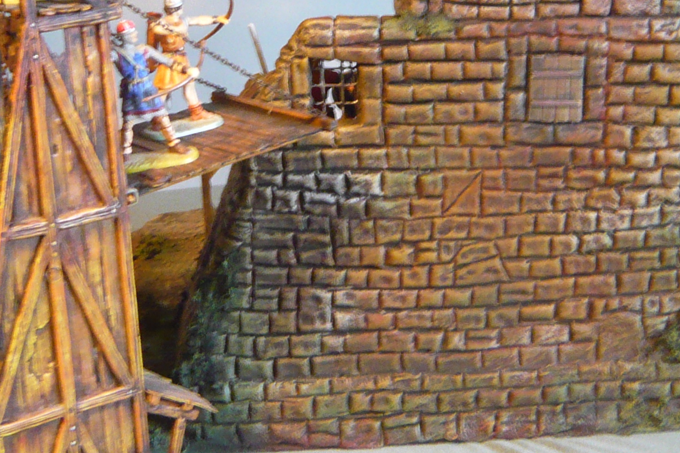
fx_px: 1454
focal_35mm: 77
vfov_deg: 17.5
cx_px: 379
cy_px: 59
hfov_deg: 26.3
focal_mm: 4.6
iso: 200
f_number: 2.8
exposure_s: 1/10
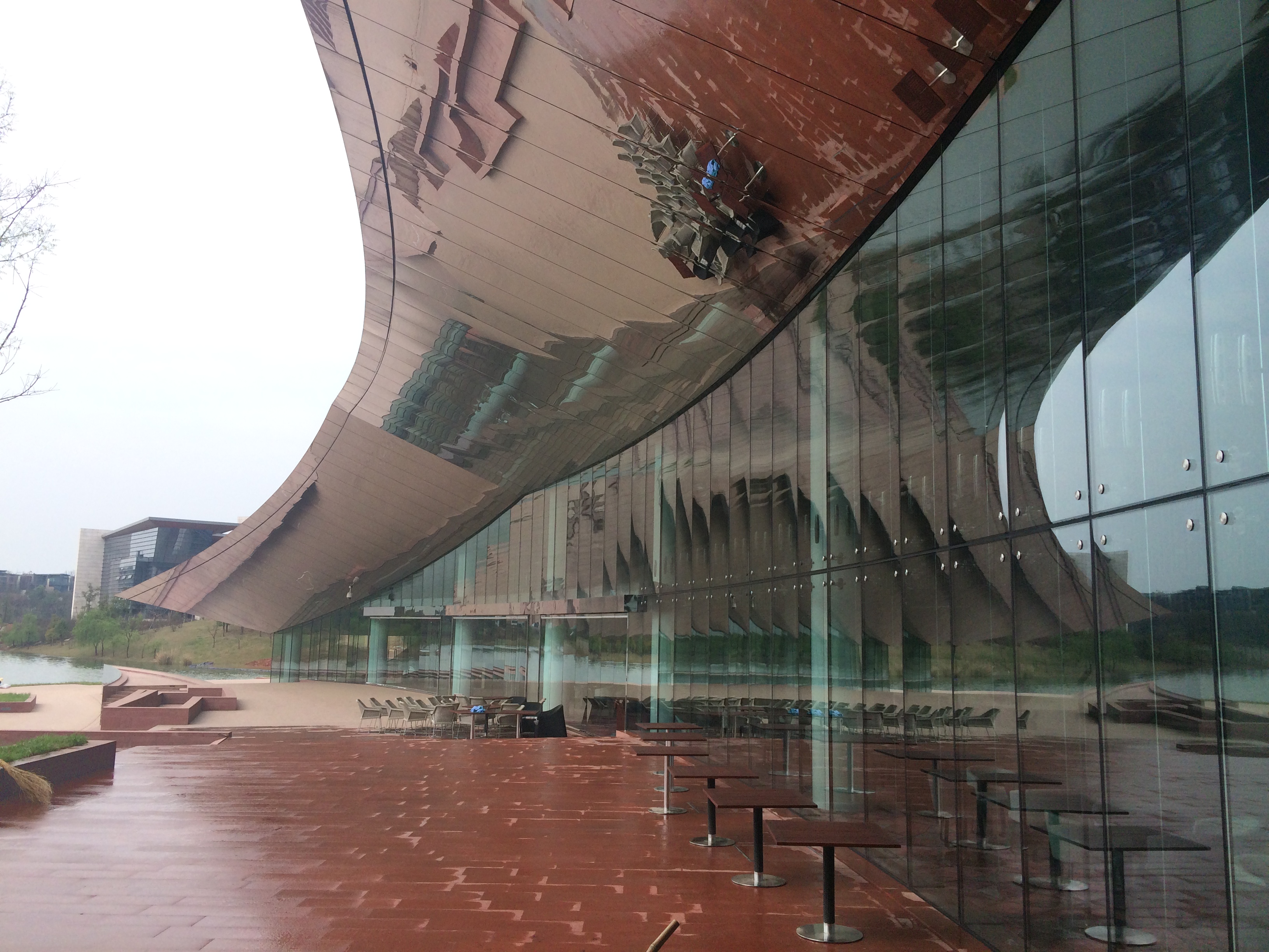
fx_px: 1063
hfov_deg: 61.7
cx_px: 634
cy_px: 476
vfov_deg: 48.2
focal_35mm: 29
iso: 64
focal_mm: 4.15
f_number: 2.2
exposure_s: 1/1709
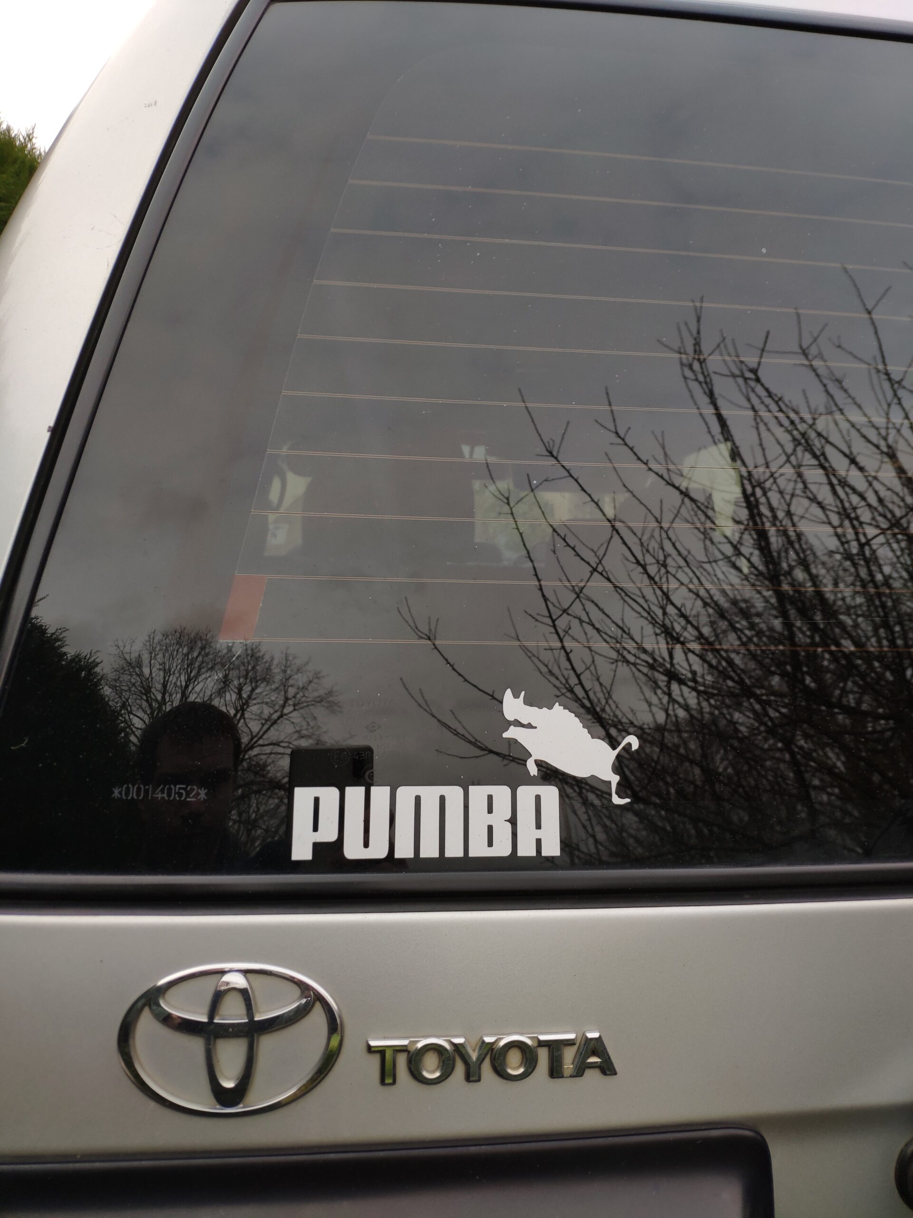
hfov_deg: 63.4
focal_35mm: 21
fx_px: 739
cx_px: 456
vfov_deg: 79.0
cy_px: 609
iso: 100
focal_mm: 4.22
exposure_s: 1/368
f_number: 1.8
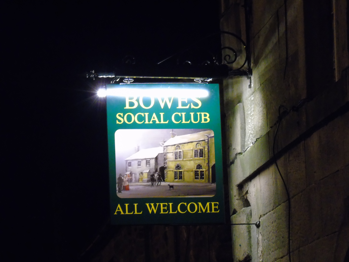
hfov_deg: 10.6
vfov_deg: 8.0
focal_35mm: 186
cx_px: 174
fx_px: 1875
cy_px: 131
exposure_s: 1/8
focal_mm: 33
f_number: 5.8
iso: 800
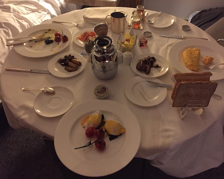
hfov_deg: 57.2
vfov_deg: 47.1
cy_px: 91
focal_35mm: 31
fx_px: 205
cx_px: 115
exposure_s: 1/17
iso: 400
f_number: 2.2
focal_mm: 4.15
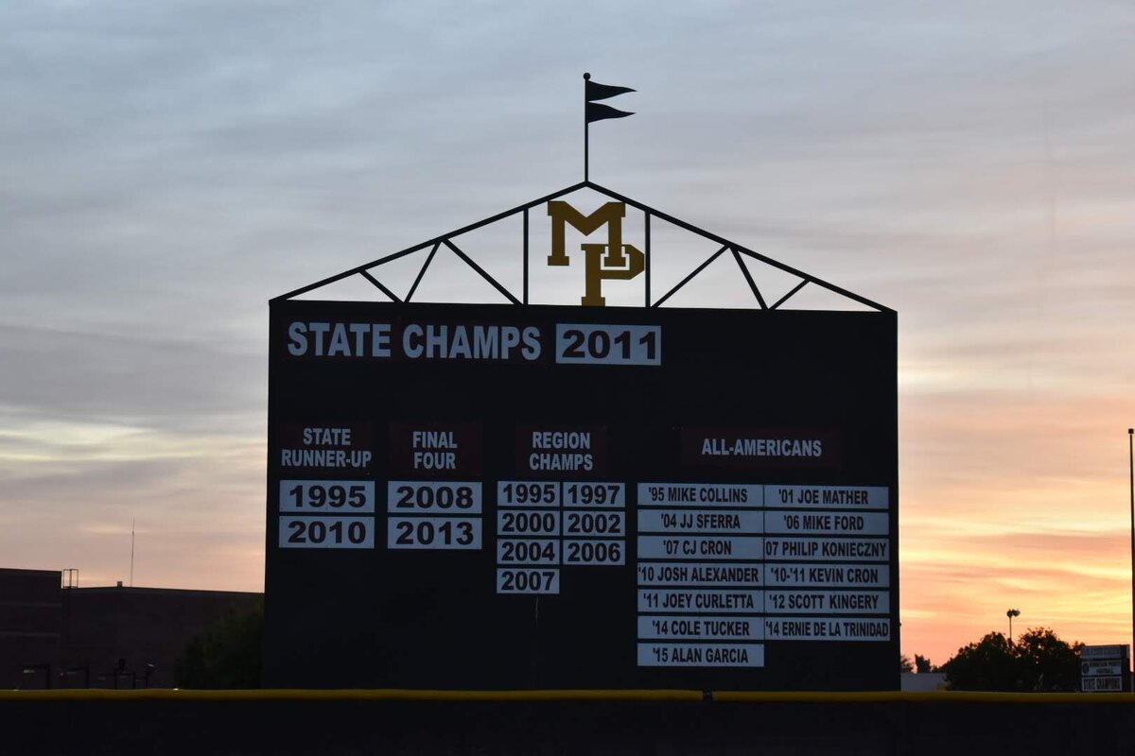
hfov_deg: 24.6
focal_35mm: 82
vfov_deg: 16.6
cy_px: 378
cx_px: 568
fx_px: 2601
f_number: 5.6
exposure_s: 1/250
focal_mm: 55
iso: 800
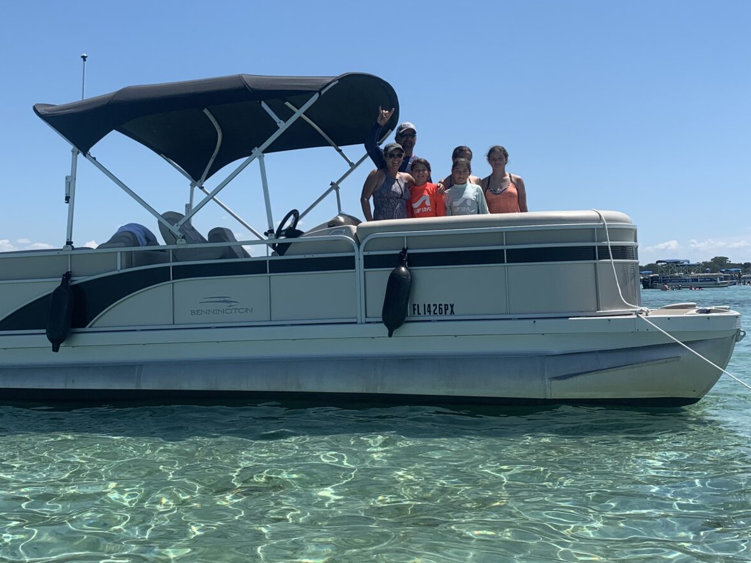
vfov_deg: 32.0
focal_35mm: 45
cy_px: 215
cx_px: 326
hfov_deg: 42.0
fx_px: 976
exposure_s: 1/2994
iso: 25
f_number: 1.8
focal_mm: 4.3
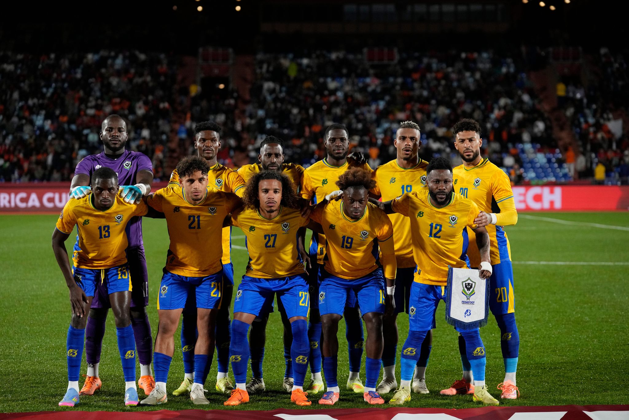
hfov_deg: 18.3
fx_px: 1957
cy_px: 210
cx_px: 314
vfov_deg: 12.2
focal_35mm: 112
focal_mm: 112
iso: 2500
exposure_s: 1/1600
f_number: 3.5
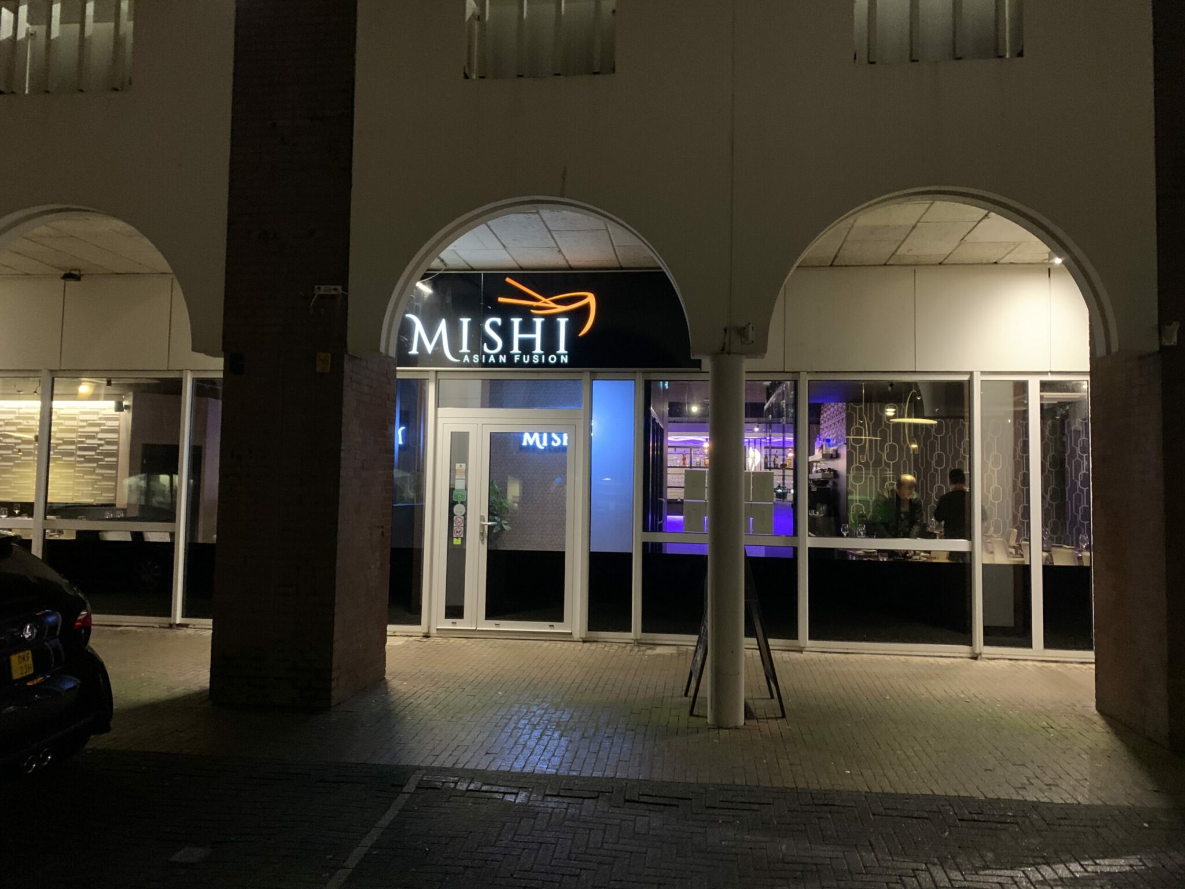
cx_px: 592
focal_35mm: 26
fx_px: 890
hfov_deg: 67.3
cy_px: 444
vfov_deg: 53.1
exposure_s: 1/30
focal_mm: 4.25
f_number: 1.8
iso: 500
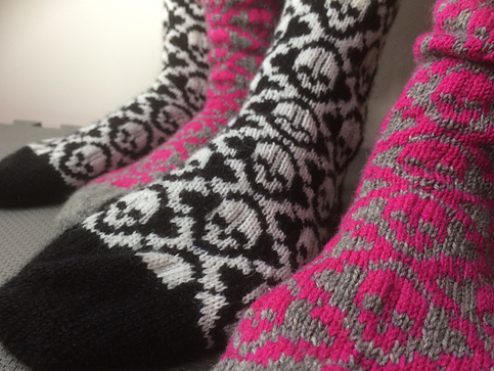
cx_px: 241
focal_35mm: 30
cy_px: 183
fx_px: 428
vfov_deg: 46.9
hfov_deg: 59.9
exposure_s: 1/30
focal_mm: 4.15
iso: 125
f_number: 2.2
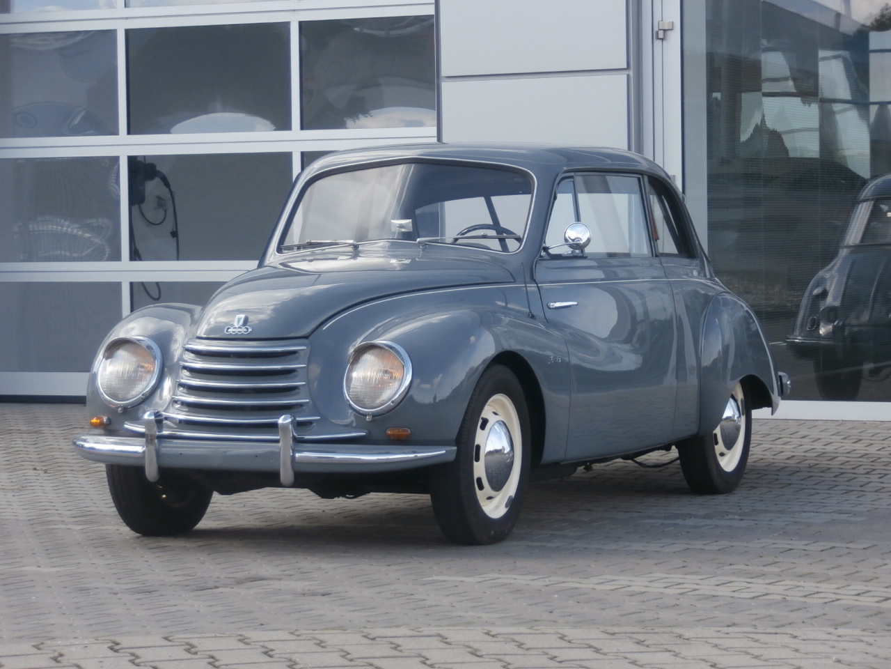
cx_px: 446
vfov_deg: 13.5
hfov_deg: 17.9
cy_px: 334
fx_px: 2831
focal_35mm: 110
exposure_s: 1/125
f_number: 5.4
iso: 100
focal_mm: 19.54
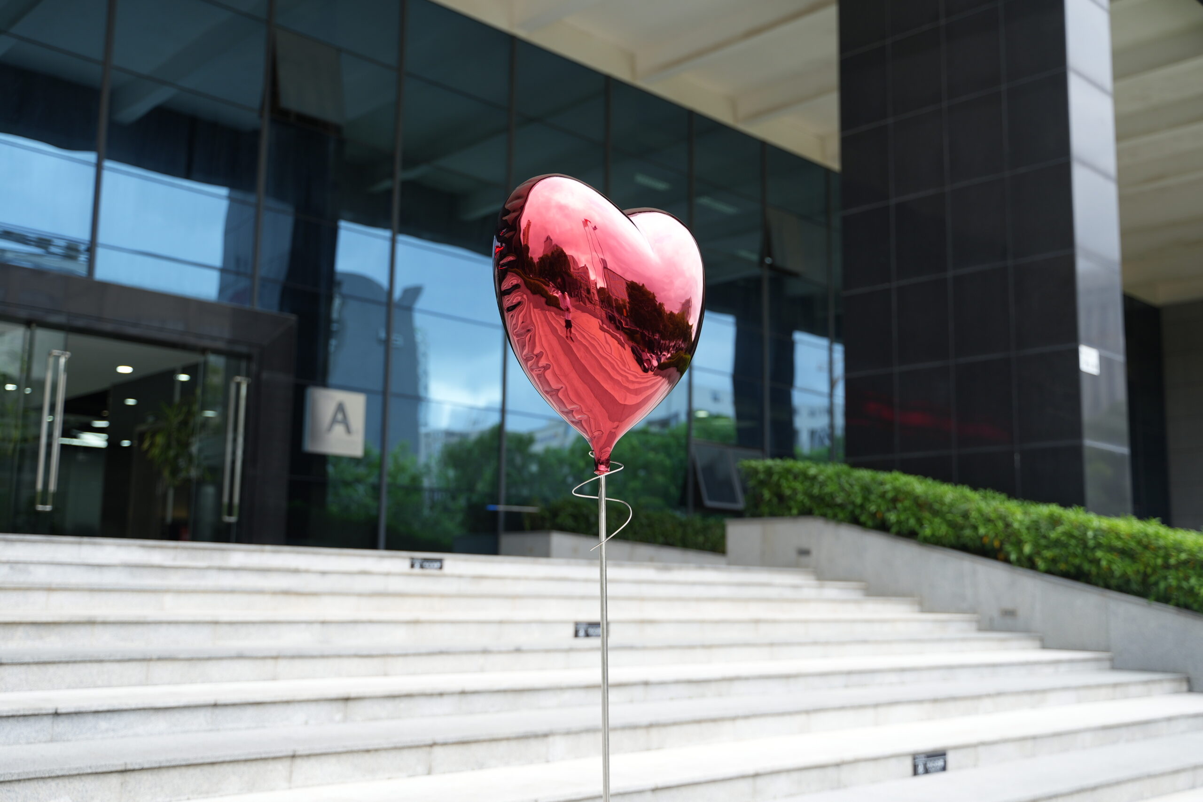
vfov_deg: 35.9
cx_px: 602
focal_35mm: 37
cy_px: 401
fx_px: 1236
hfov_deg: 51.9
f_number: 2.8
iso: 125
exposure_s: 1/200
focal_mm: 37
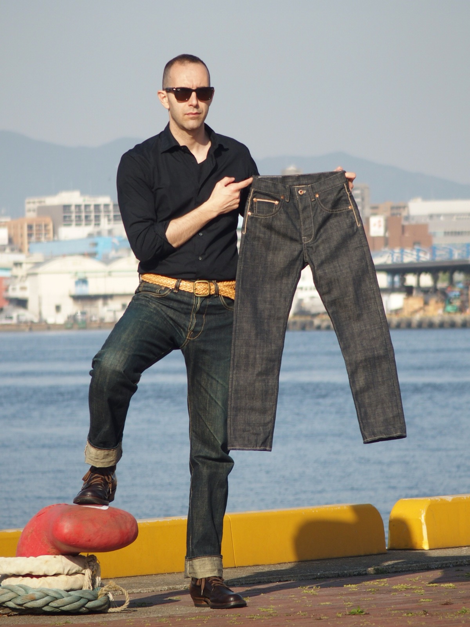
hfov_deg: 5.0
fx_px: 5431
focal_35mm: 300
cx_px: 235
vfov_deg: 6.6
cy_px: 314
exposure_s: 1/2000
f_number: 2.8
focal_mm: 64.3
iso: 125
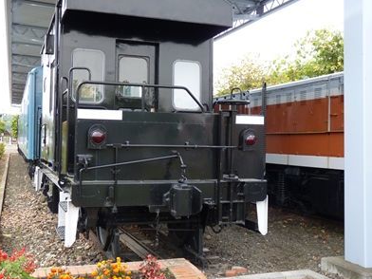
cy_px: 128
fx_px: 430
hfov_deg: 46.7
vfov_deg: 35.9
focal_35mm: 40
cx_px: 161
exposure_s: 1/30
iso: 200
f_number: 3
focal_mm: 6.2
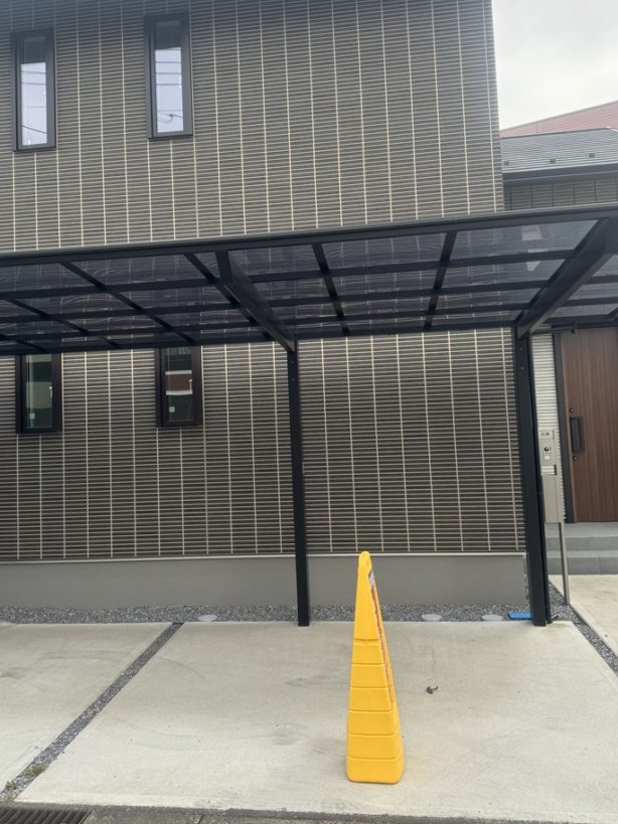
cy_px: 369
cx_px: 289
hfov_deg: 46.8
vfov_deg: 59.8
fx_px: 714
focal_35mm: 30
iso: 80
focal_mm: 6.86
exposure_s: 1/588
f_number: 1.78
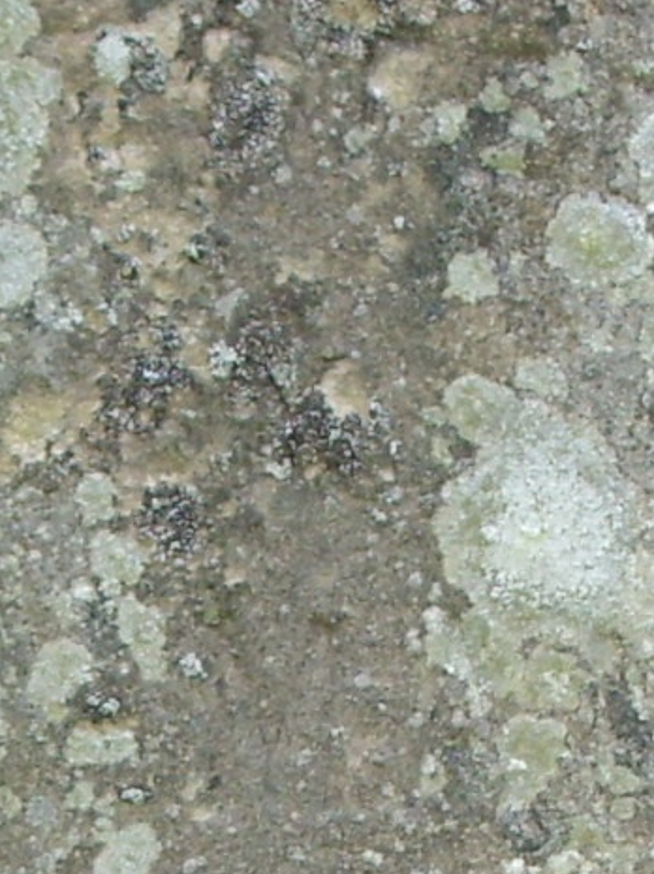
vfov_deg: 9.1
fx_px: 5348
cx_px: 133
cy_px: 1299
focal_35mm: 212
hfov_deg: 7.0
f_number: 2.8
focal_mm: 6.3
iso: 50
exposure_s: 1/209
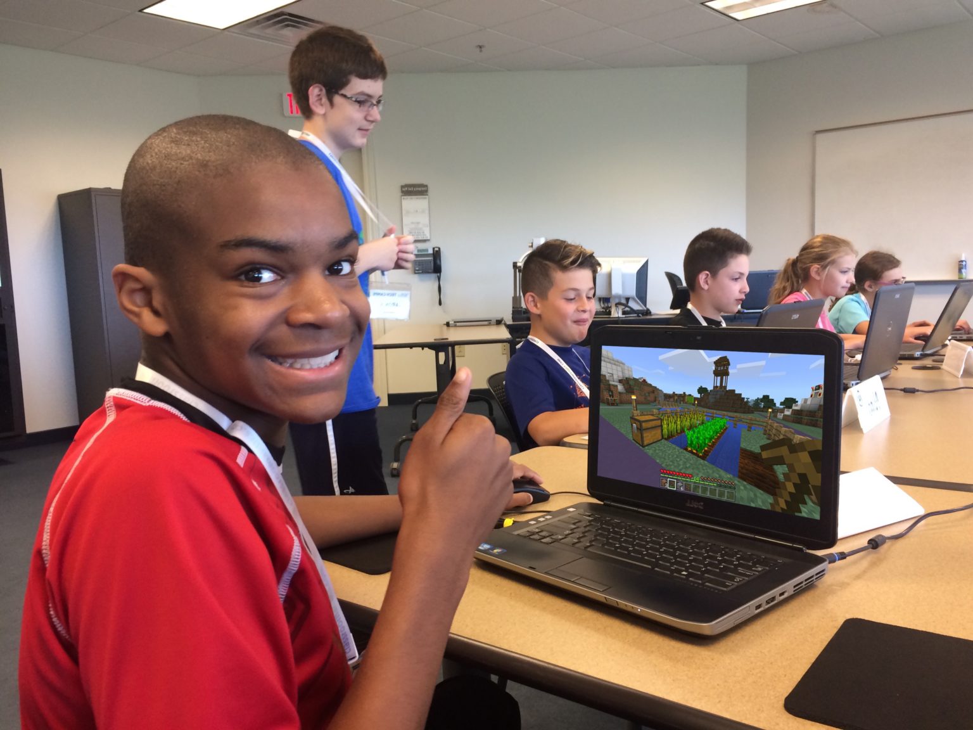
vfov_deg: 48.2
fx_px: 815
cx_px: 486
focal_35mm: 29
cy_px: 365
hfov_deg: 61.7
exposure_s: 1/30
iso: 80
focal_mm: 4.15
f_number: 2.2
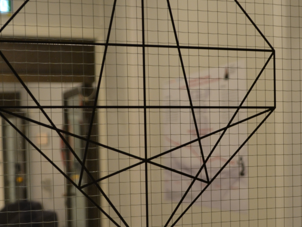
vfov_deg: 19.0
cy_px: 180
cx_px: 133
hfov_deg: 25.3
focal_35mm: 77
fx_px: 672
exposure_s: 1/25
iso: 400
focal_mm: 25
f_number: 4
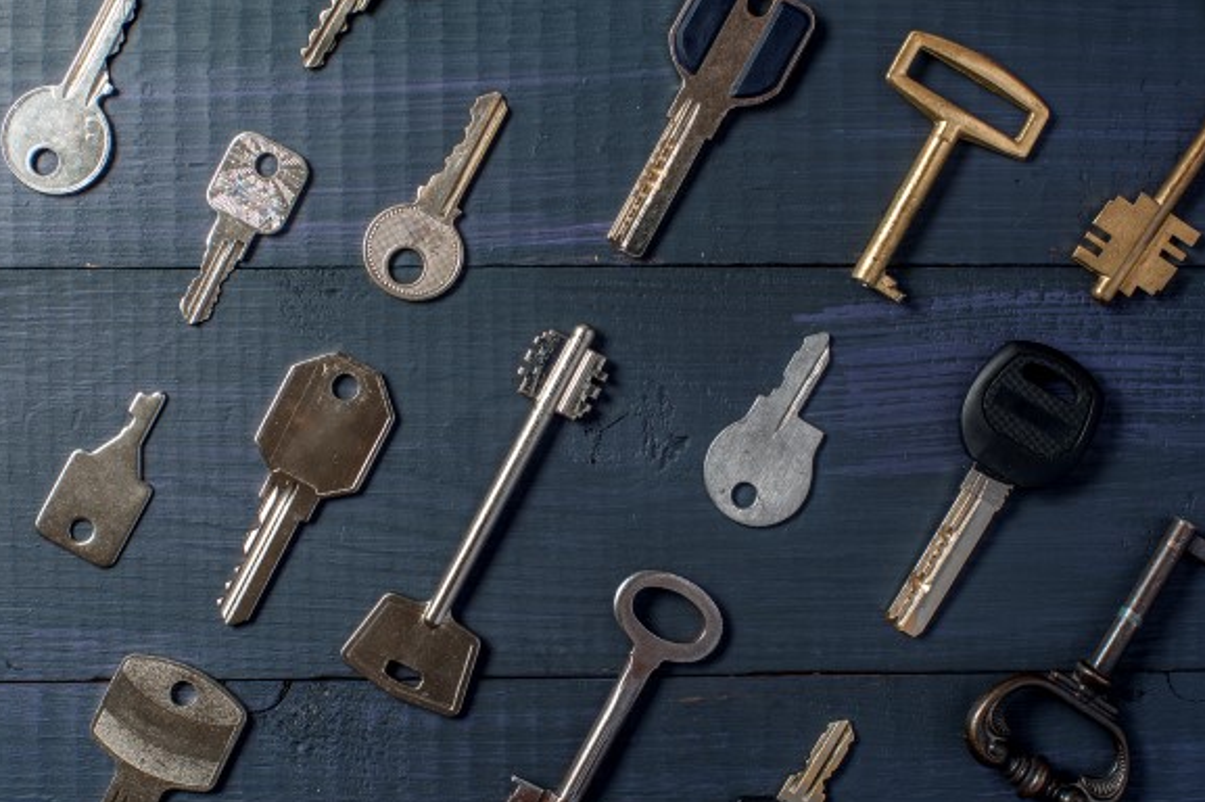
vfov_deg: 26.0
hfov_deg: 38.2
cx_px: 601
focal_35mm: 52
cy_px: 412
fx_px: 1739
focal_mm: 50
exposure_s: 1/50
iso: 100
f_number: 7.1
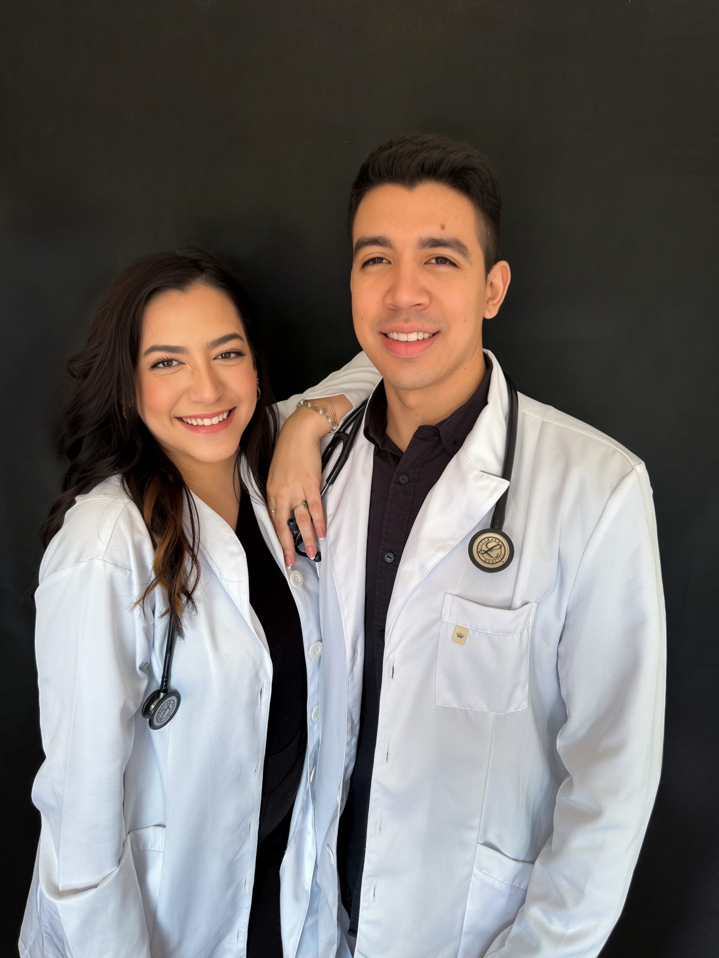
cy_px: 479
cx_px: 360
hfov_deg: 56.8
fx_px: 665
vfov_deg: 71.6
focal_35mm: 24
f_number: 1.78
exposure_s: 1/121
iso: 64
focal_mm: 6.86
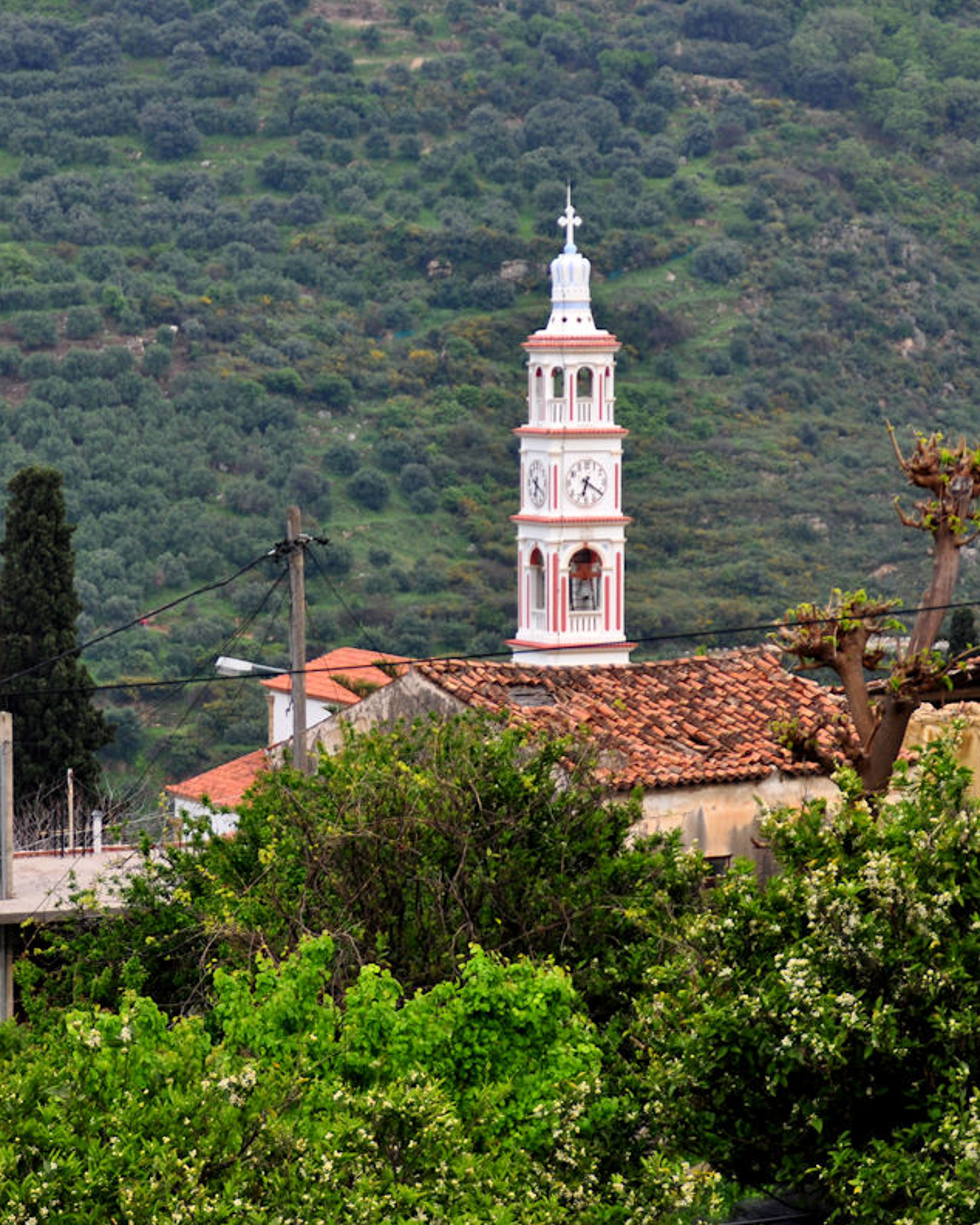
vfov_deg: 12.1
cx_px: 320
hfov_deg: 9.7
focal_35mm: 160
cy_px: 612
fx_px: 5788
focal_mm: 75
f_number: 5.3
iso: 200
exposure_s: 1/320
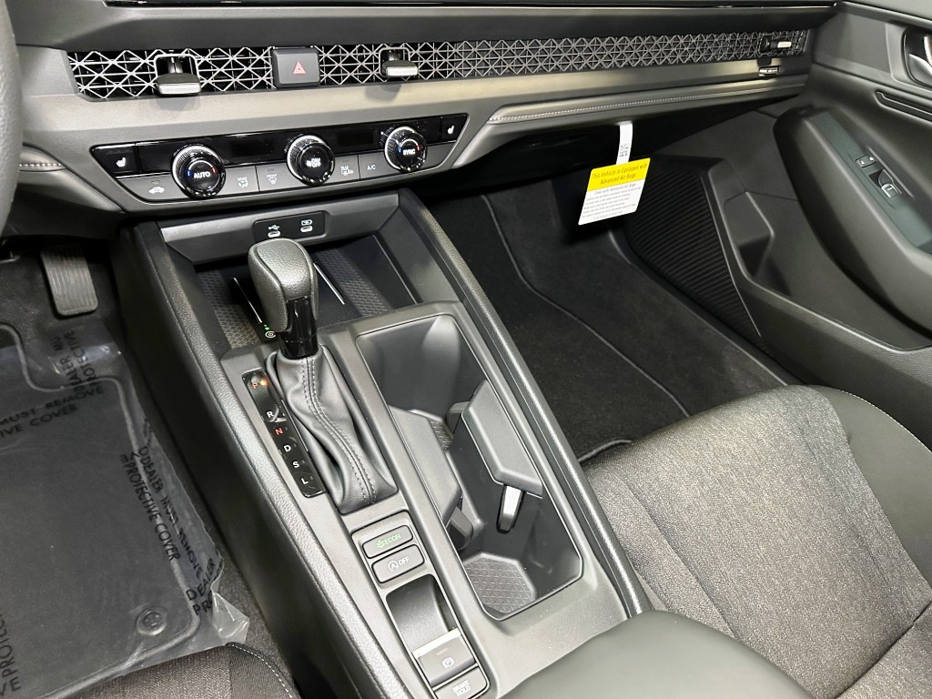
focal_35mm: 24
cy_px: 350
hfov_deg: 71.6
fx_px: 646
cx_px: 466
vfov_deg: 56.8
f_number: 1.78
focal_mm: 6.86
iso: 800
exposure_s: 1/30
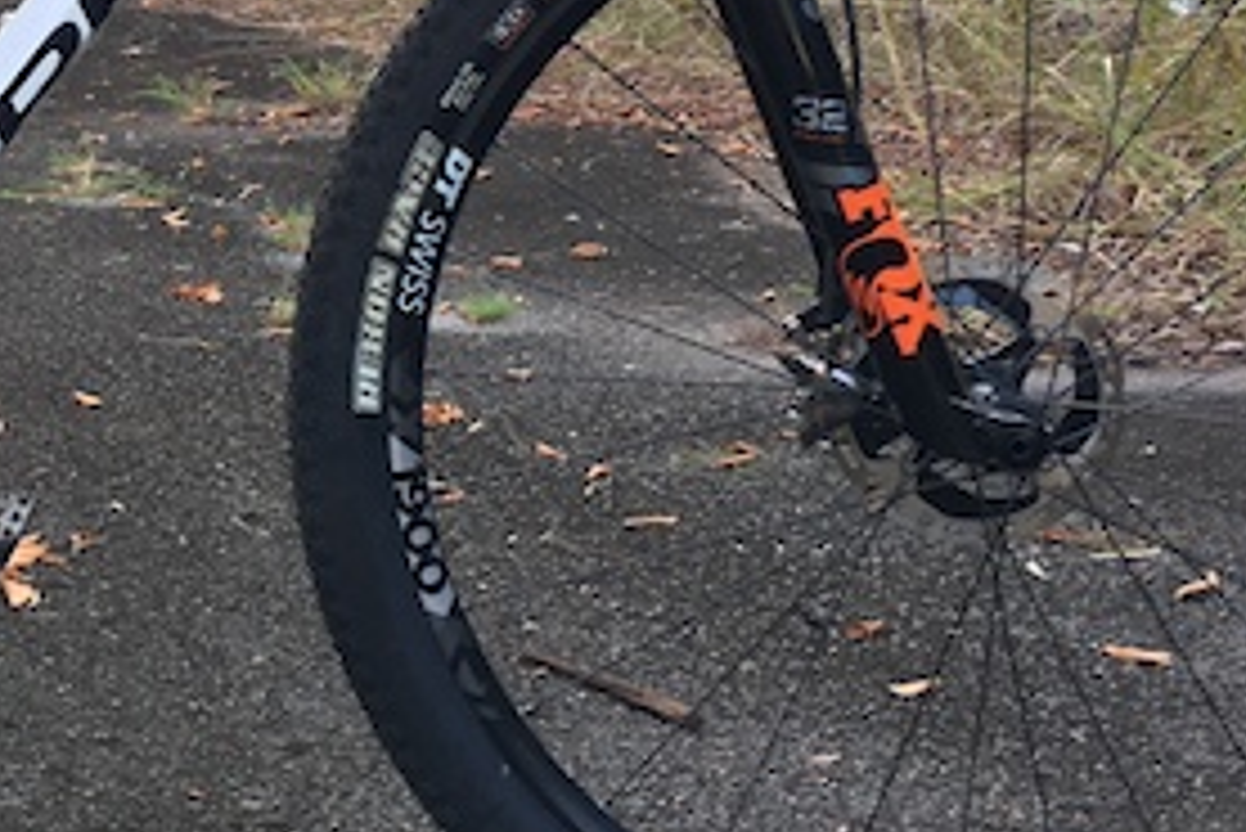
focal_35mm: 87
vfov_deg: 15.5
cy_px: 63
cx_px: 36
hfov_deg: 22.6
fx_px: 3013
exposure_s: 1/60
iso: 25
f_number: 2.2
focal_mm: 4.15
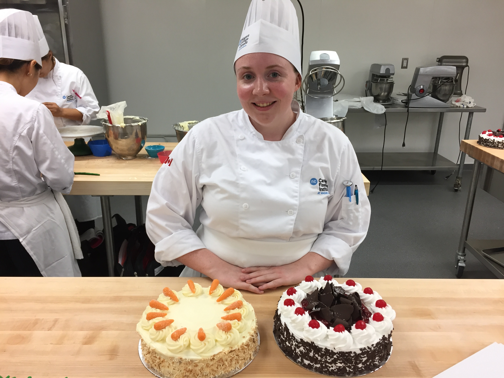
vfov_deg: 48.2
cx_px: 252
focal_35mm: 29
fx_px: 422
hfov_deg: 61.7
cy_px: 189
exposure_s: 1/30
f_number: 2.2
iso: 32
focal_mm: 4.15
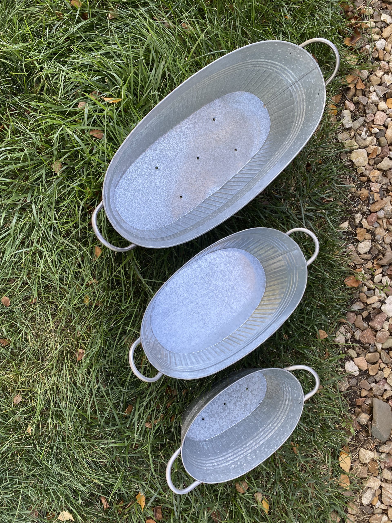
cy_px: 262
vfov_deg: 67.3
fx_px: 393
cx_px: 196
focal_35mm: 26
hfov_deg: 53.1
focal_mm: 4.25
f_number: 1.8
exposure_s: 1/138
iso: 32
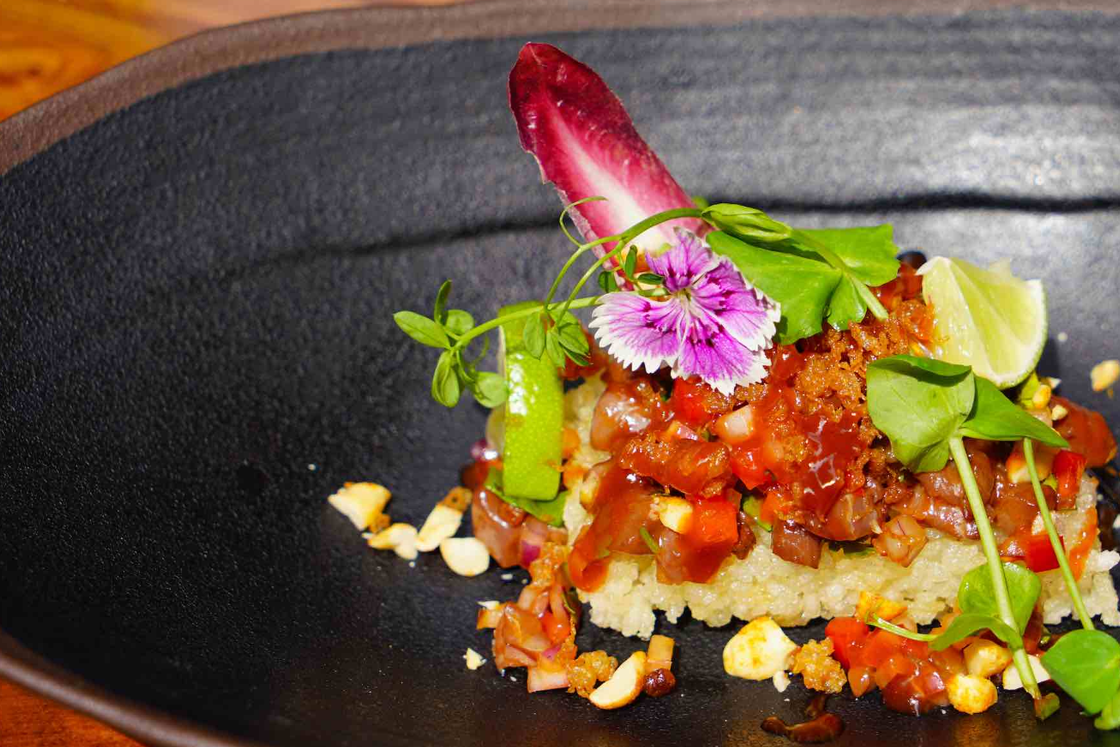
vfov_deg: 15.4
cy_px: 289
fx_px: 2769
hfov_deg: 22.8
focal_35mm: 89
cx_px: 744
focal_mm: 62
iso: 100
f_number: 5.6
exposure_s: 1/200
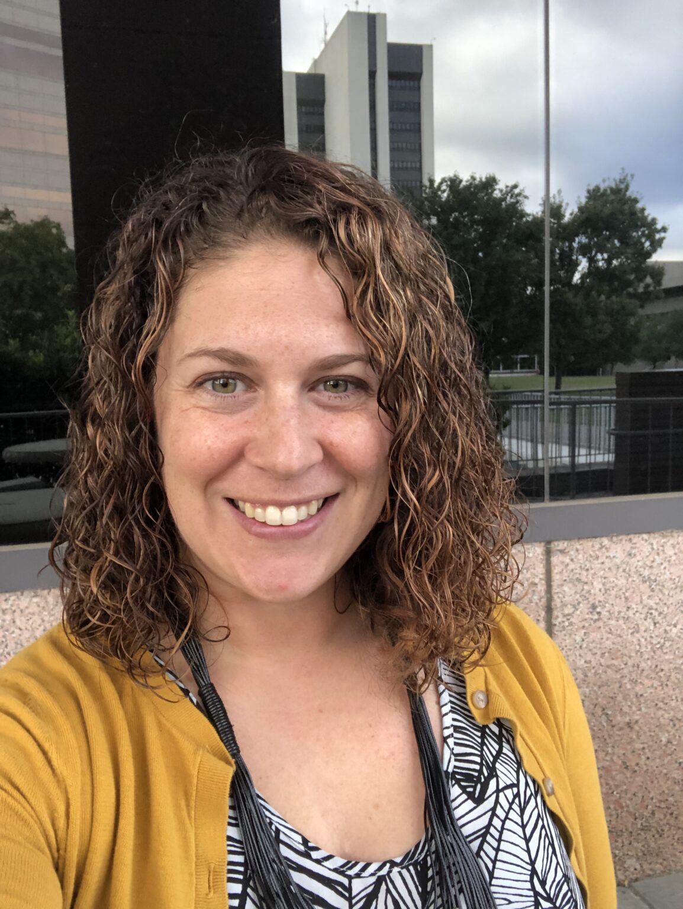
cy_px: 454
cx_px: 342
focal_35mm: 32
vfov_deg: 56.8
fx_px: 841
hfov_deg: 44.2
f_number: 2.2
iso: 125
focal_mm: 2.87
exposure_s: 1/120
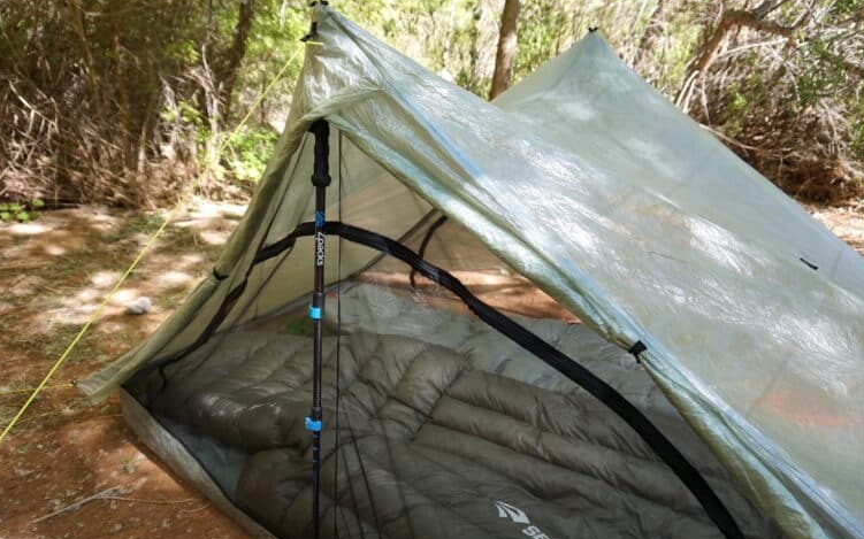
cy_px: 278
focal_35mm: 25
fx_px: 589
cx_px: 433
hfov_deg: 72.6
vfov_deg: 49.2
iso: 125
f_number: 4
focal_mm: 16
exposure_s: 1/160
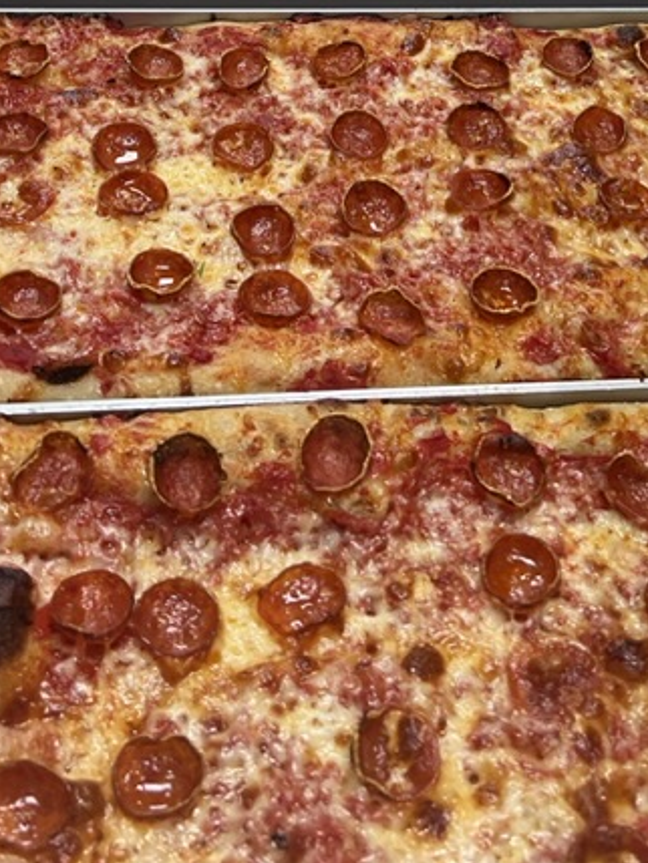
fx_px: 1547
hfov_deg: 23.6
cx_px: 398
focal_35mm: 62
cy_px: -4
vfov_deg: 29.1
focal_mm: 5.7
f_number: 1.5
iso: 50
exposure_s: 1/120
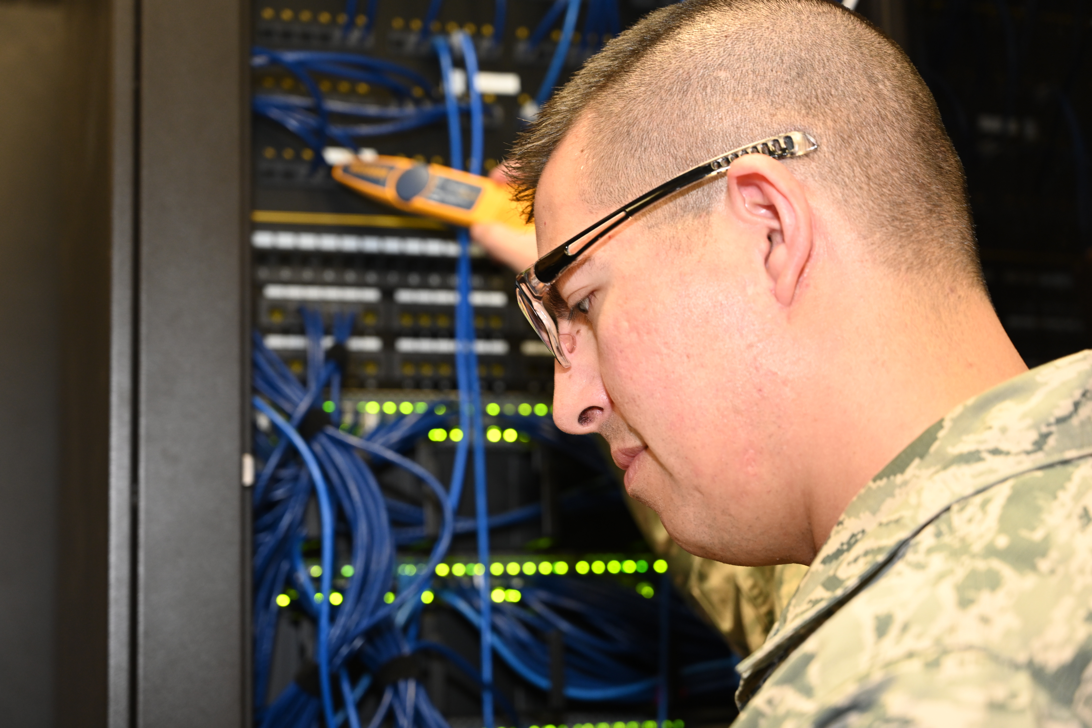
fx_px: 1699
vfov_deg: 24.2
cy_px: 364
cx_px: 546
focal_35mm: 56
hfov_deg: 35.6
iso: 800
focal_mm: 56
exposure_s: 1/25
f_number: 4
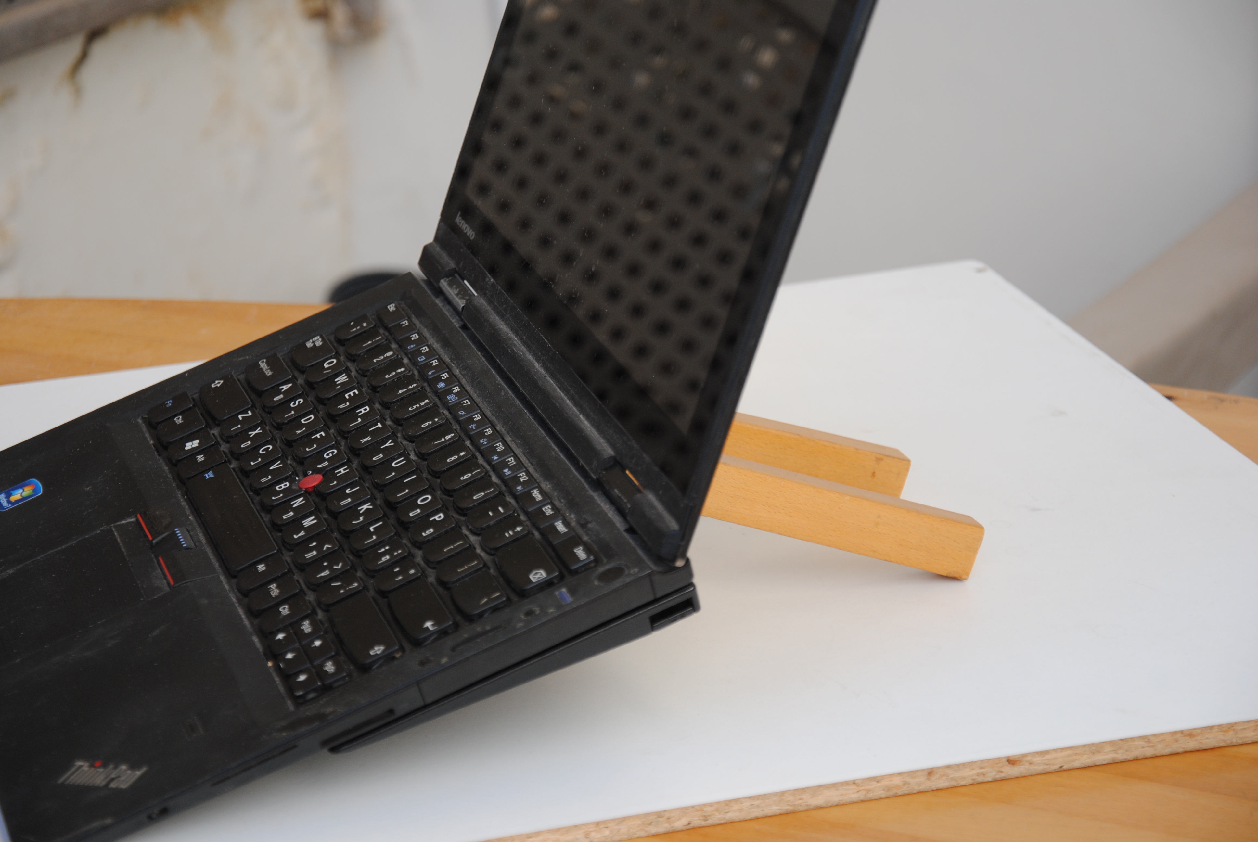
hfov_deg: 18.2
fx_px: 3936
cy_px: 421
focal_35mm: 112
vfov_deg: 12.2
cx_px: 629
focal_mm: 75
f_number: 5.3
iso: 200
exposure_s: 1/125
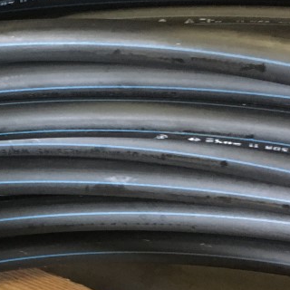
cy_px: 211
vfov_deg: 21.0
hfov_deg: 20.3
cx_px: -21
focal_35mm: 82
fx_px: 777
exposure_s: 1/17
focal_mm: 4.15
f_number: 2.2
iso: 320
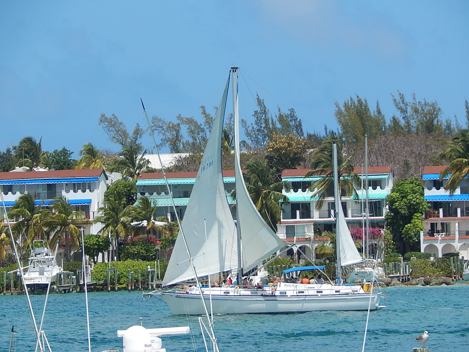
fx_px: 5257
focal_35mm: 388
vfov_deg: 3.8
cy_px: 176
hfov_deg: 5.1
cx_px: 234
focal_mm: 69
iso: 125
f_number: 5.7
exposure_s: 1/800
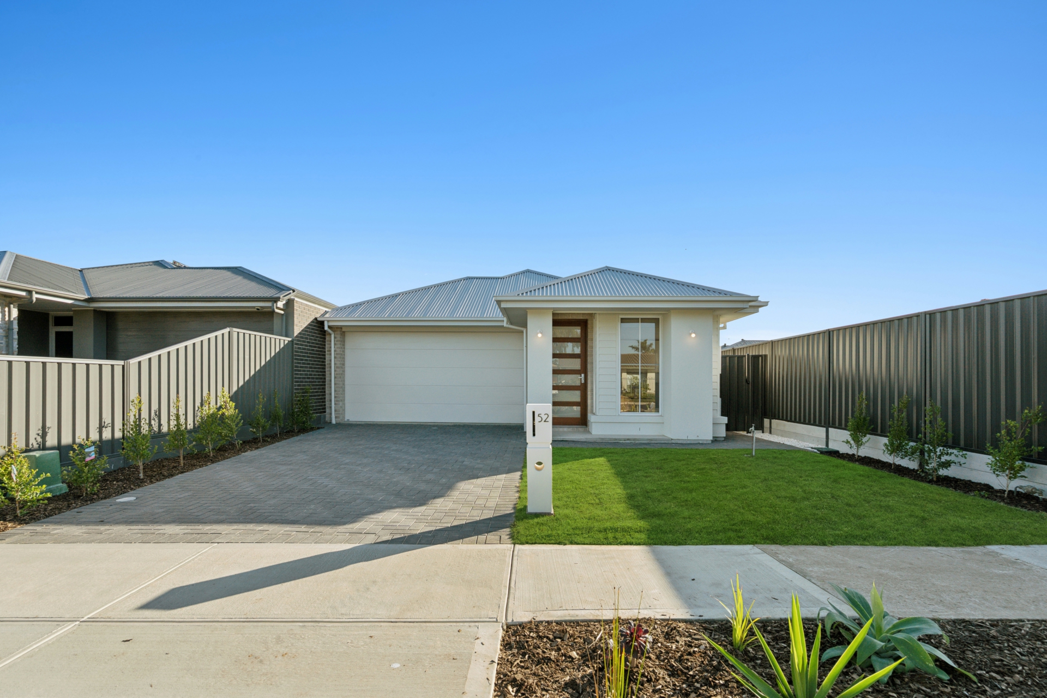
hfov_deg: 93.3
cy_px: 349
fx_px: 494
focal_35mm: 17
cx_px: 524
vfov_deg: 70.4
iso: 320
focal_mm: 17
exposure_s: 1/400
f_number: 8
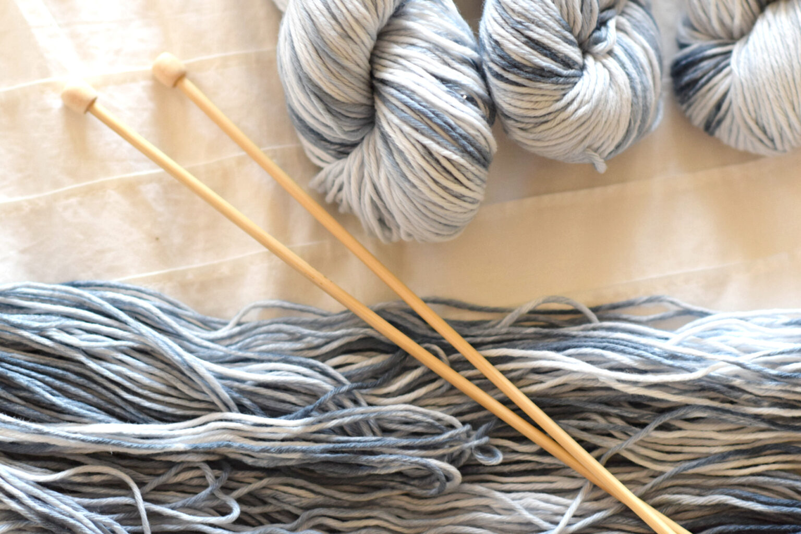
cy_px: 267
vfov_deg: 10.8
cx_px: 400
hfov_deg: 16.1
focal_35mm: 128
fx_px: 2837
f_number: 2.5
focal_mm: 85
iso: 800
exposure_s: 1/125
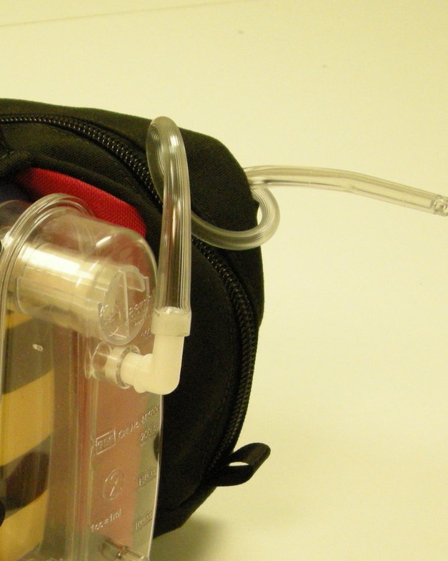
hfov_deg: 17.3
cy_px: 405
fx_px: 1426
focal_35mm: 86
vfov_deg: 22.1
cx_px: -36
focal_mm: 7.9
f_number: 2.8
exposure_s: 1/60
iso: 373
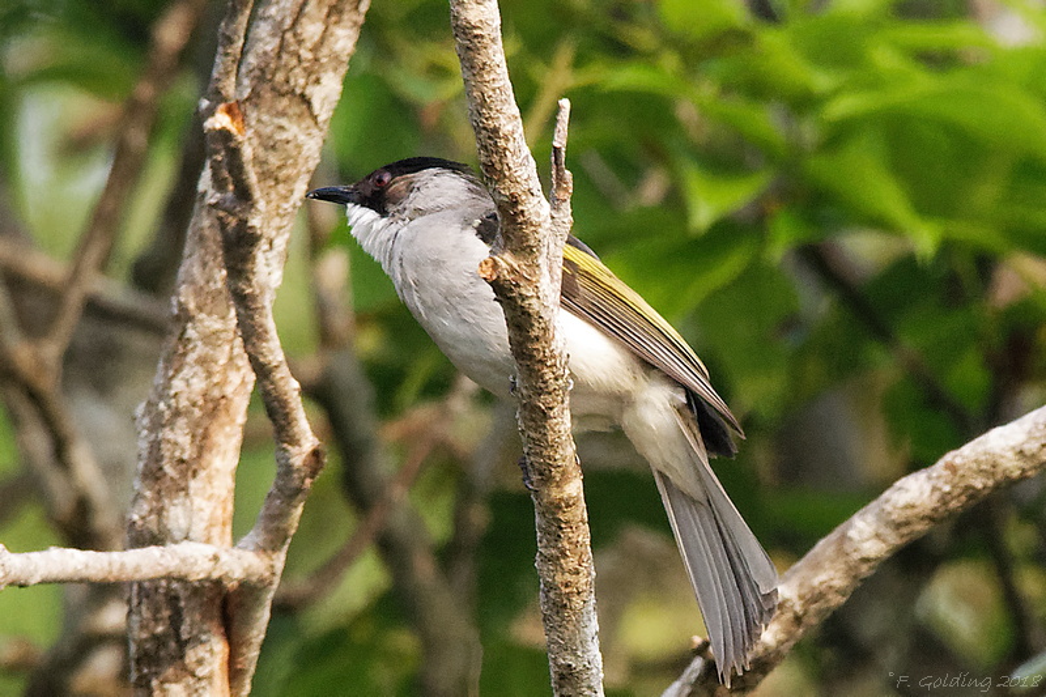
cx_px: 523
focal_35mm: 900
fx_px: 26143
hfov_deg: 2.3
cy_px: 348
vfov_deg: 1.5
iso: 2000
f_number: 8
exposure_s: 1/640
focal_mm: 600
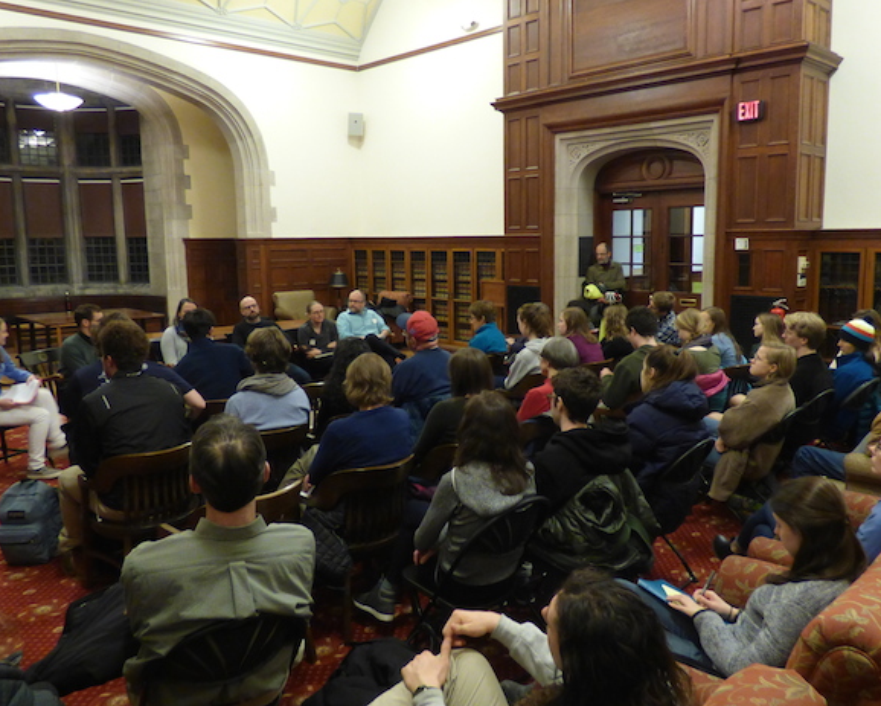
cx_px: 471
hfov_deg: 64.0
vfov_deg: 53.2
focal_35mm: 27
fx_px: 704
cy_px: 346
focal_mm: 3.58
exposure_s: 1/15
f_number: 2.8
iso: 400
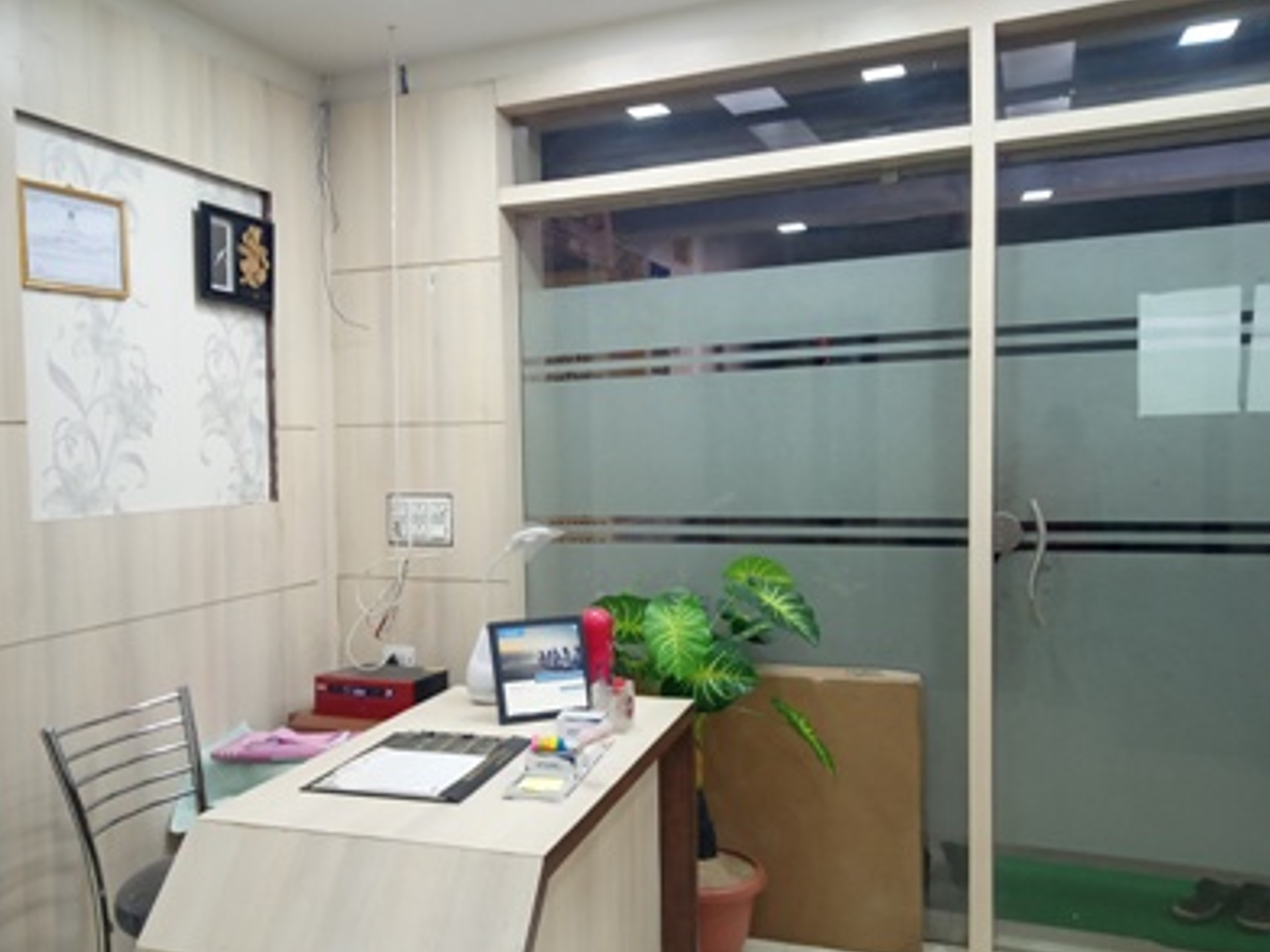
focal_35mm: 31
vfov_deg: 45.4
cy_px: 515
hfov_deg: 58.0
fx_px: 1137
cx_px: 517
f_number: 2.2
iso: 369
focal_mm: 3.46
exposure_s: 1/33.3
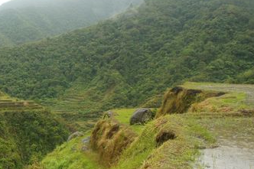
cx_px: 29
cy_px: 115
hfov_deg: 36.1
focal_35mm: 52
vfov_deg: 25.8
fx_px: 367
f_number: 6.3
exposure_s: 1/80
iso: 200
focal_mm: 18
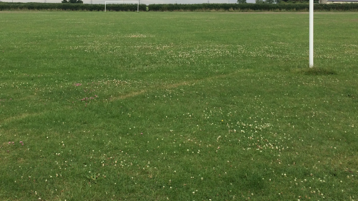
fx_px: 456
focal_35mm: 48
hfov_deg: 42.6
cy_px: 20
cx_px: 135
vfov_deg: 24.2
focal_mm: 4.15
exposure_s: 1/1325
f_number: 2.2
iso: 32
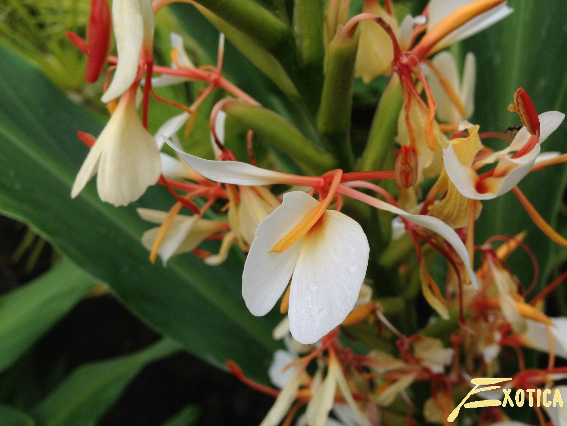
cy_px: 213
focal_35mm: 33
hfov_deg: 55.4
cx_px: 284
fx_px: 541
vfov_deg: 42.9
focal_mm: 4.12
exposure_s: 1/516
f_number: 2.4
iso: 50
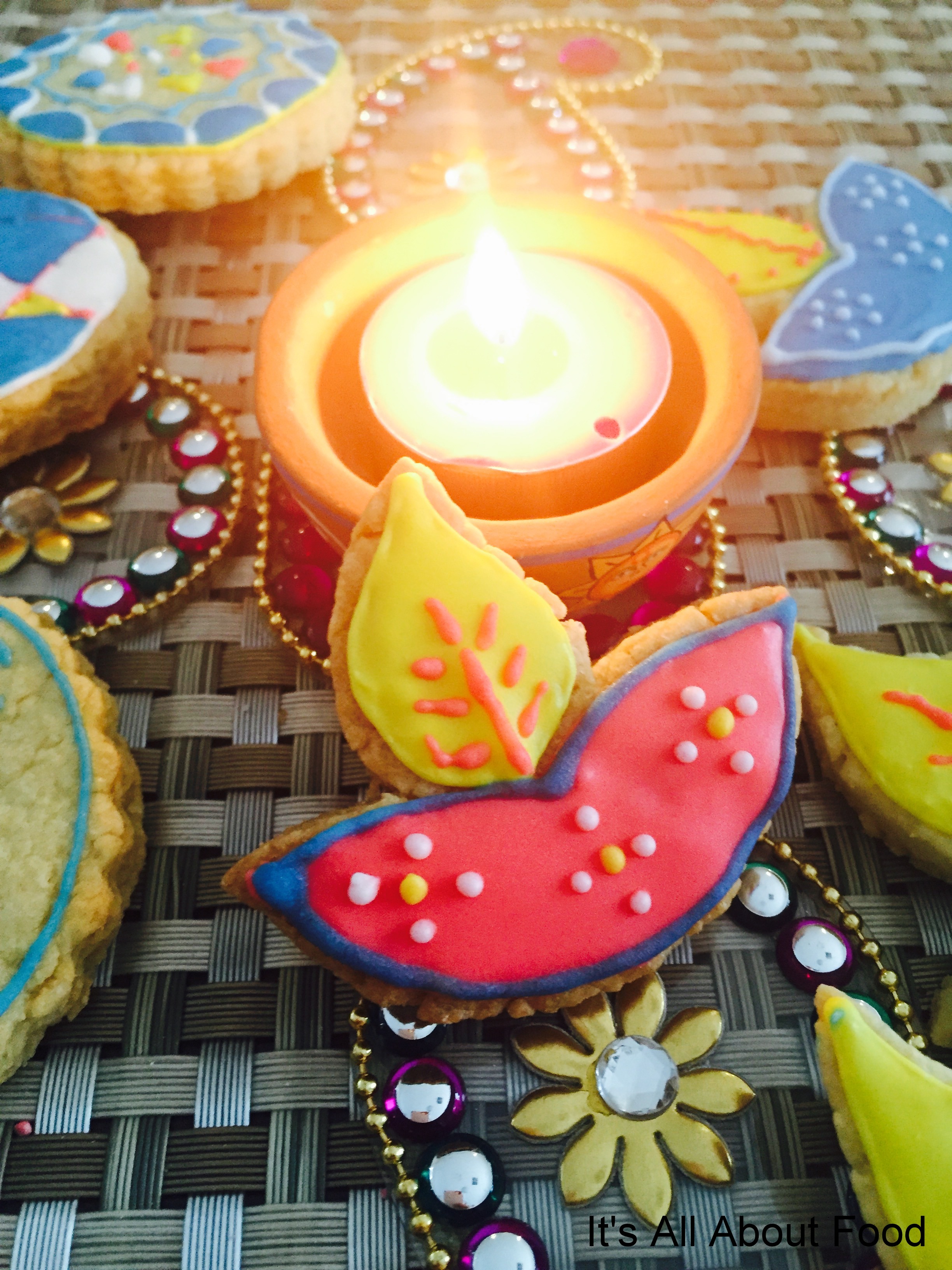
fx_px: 1063
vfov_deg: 61.7
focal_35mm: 29
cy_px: 635
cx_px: 476
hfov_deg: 48.2
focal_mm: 4.15
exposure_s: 1/20
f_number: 2.2
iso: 250
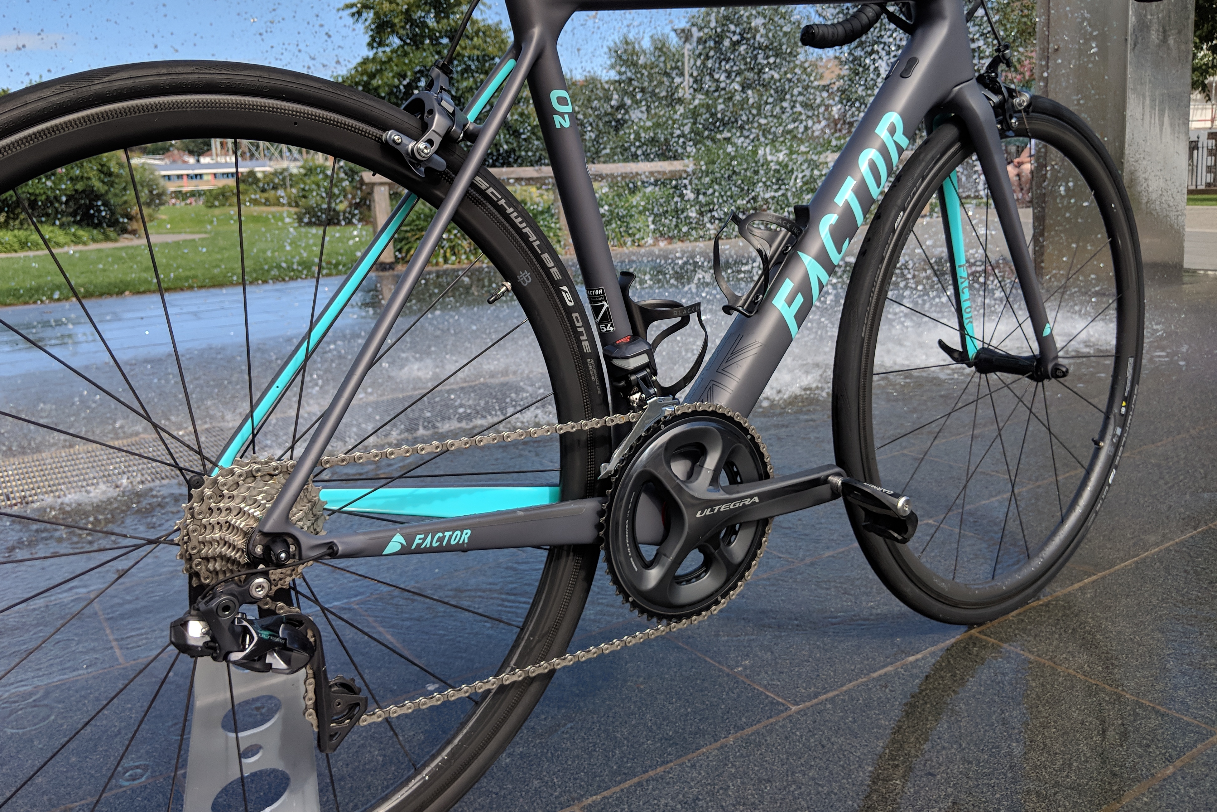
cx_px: 594
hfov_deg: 63.6
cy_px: 344
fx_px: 980
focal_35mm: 29
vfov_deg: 44.8
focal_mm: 4.44
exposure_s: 1/2924
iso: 62
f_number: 1.8
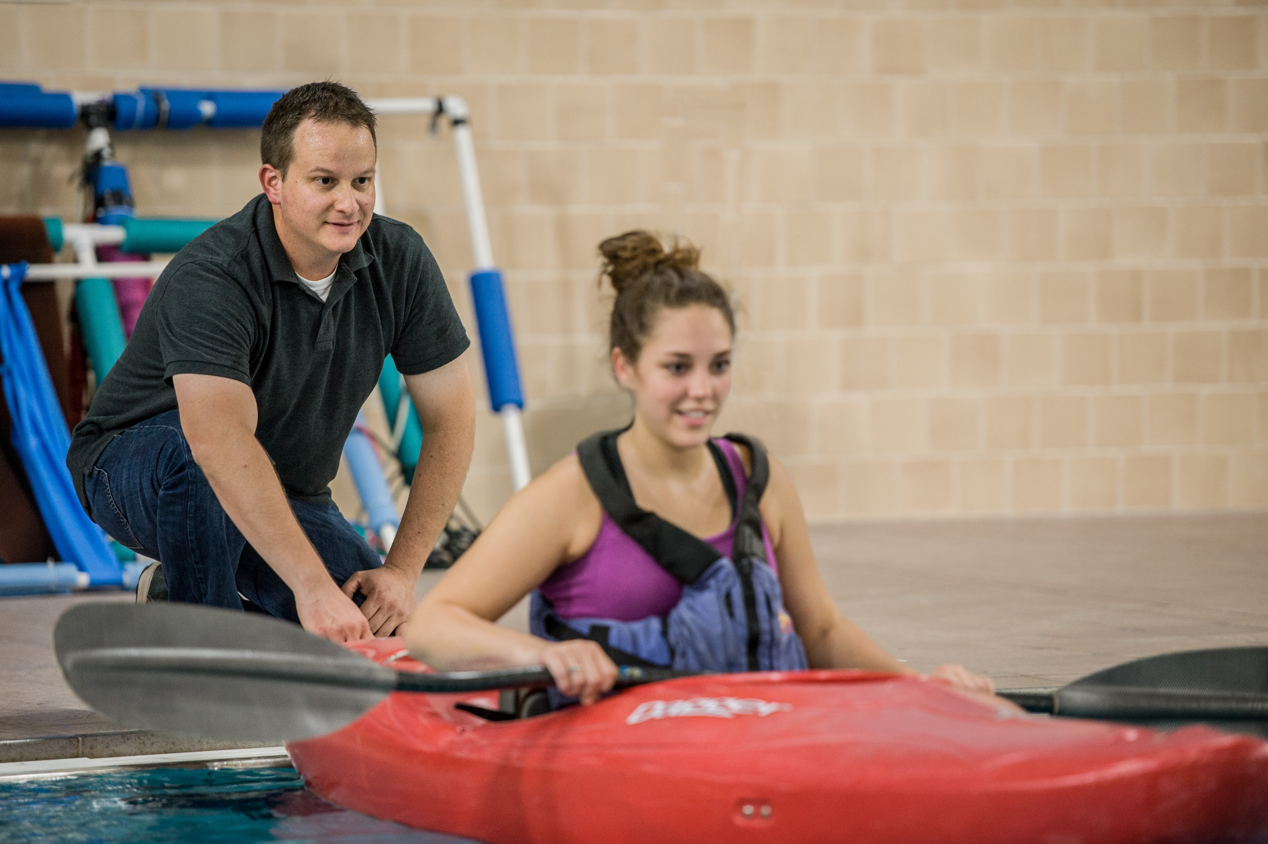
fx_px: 6336
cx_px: 634
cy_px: 422
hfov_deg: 11.4
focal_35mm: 180
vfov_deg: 7.6
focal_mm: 180
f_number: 2.8
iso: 1250
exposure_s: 1/80
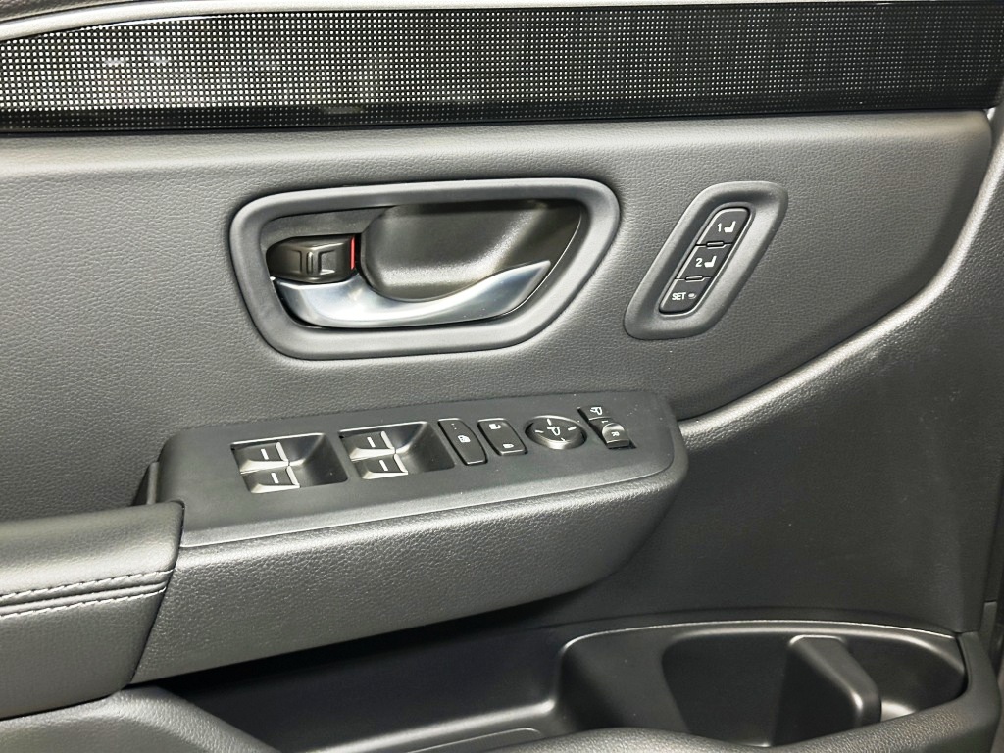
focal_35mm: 48
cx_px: 502
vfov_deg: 30.3
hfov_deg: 39.7
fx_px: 1392
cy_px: 376
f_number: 1.78
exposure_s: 1/30
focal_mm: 6.86
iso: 640
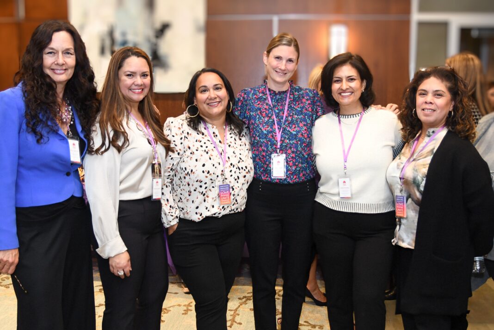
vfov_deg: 35.1
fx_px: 521
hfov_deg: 50.7
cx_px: 247
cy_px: 165
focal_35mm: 38
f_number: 2.8
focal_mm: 19
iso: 450
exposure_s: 1/60
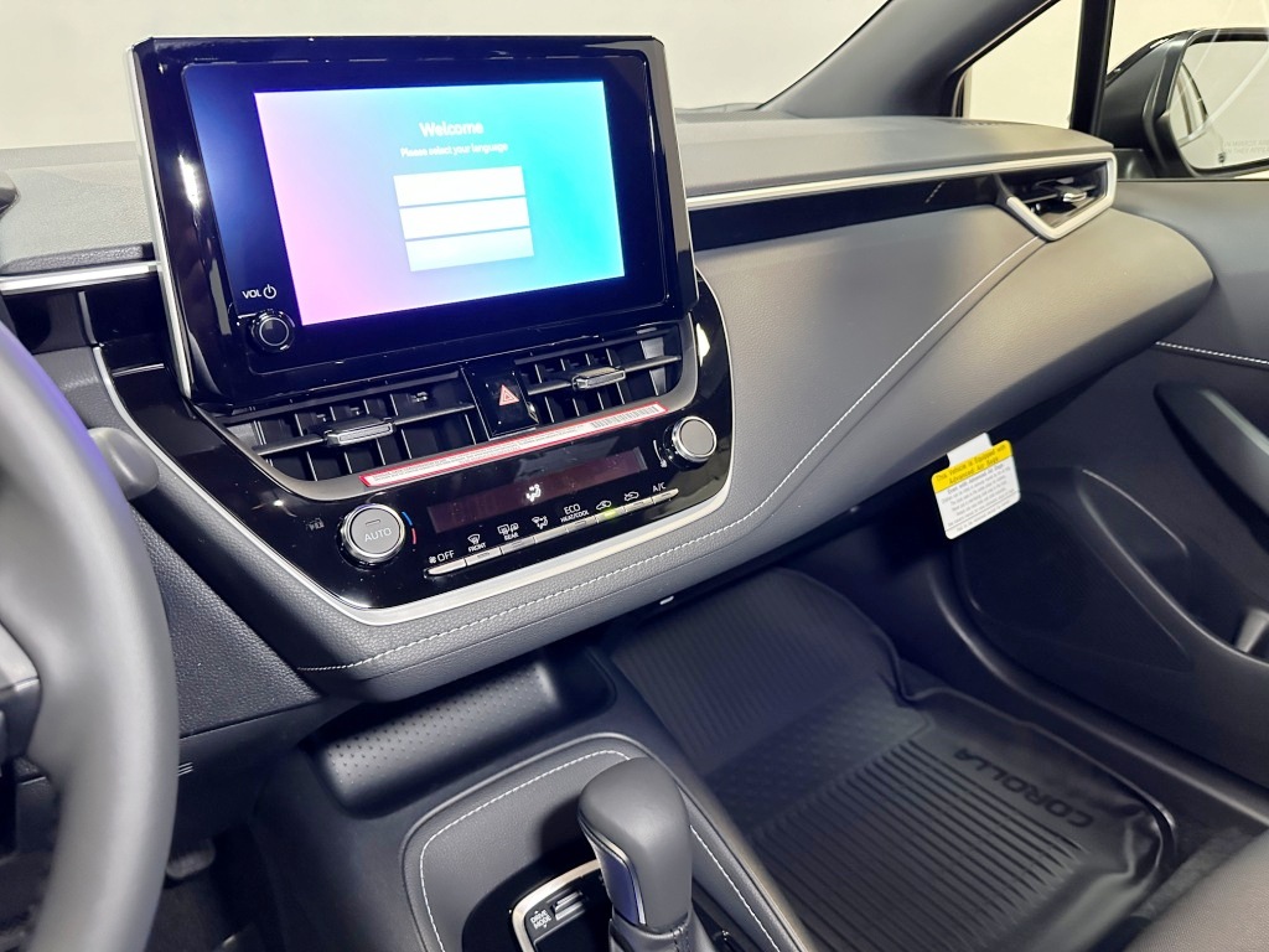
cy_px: 476
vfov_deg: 56.8
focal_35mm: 24
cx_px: 634
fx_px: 880
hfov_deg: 71.6
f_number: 1.78
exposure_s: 1/40
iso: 640
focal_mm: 6.86
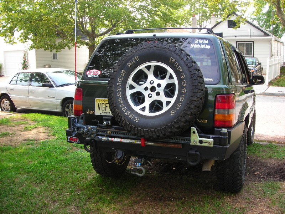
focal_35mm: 38
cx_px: 142
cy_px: 107
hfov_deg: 49.0
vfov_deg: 37.7
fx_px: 313
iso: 50
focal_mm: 6.3
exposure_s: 1/89.1
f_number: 3.2
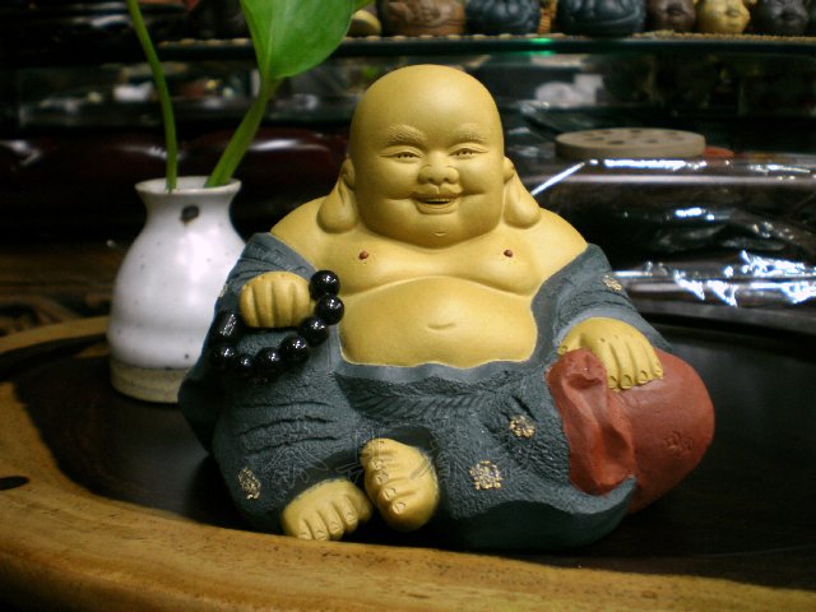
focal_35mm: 36
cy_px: 306
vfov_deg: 39.7
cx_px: 408
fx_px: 849
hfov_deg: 51.4
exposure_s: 1/8
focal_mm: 6.3
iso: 125
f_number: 3.1
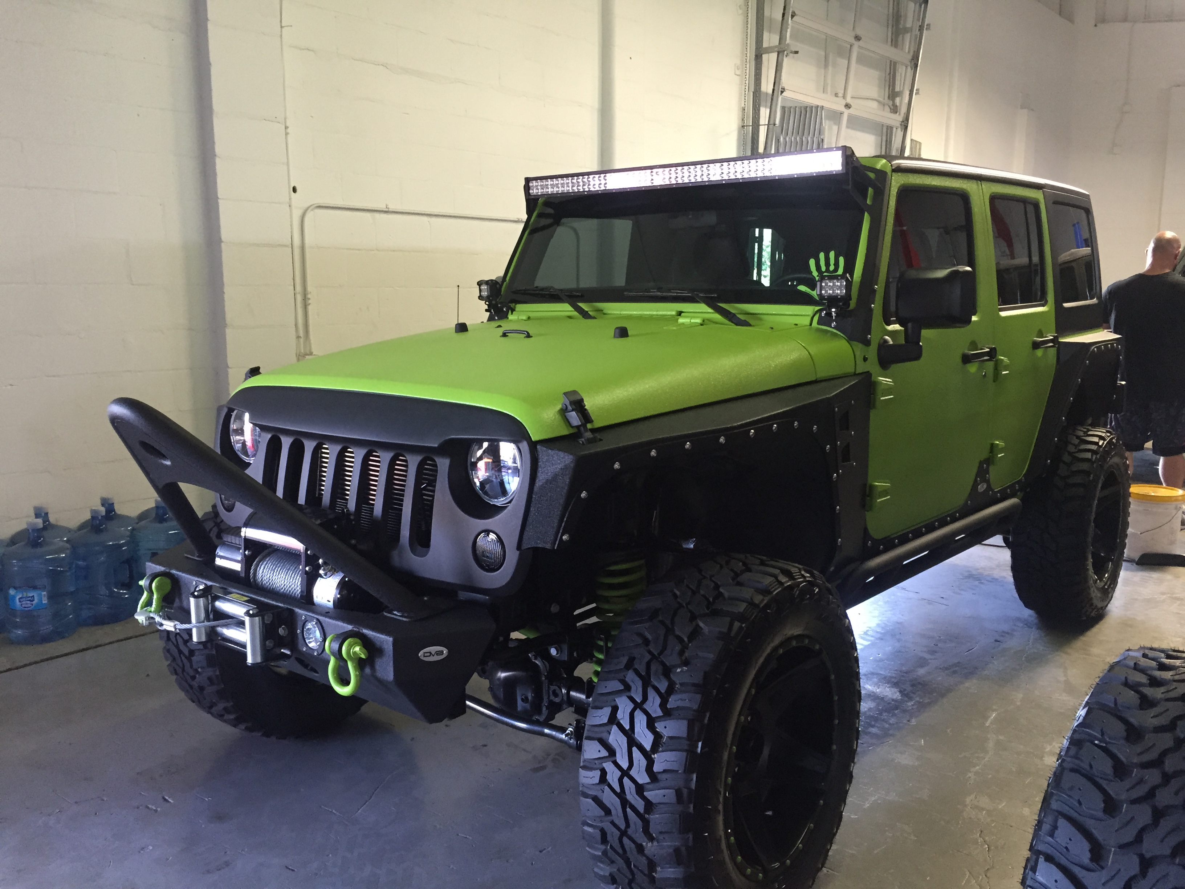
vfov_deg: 48.2
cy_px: 444
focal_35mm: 29
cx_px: 592
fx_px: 993
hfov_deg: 61.7
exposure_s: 1/30
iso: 160
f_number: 2.2
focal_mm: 4.15
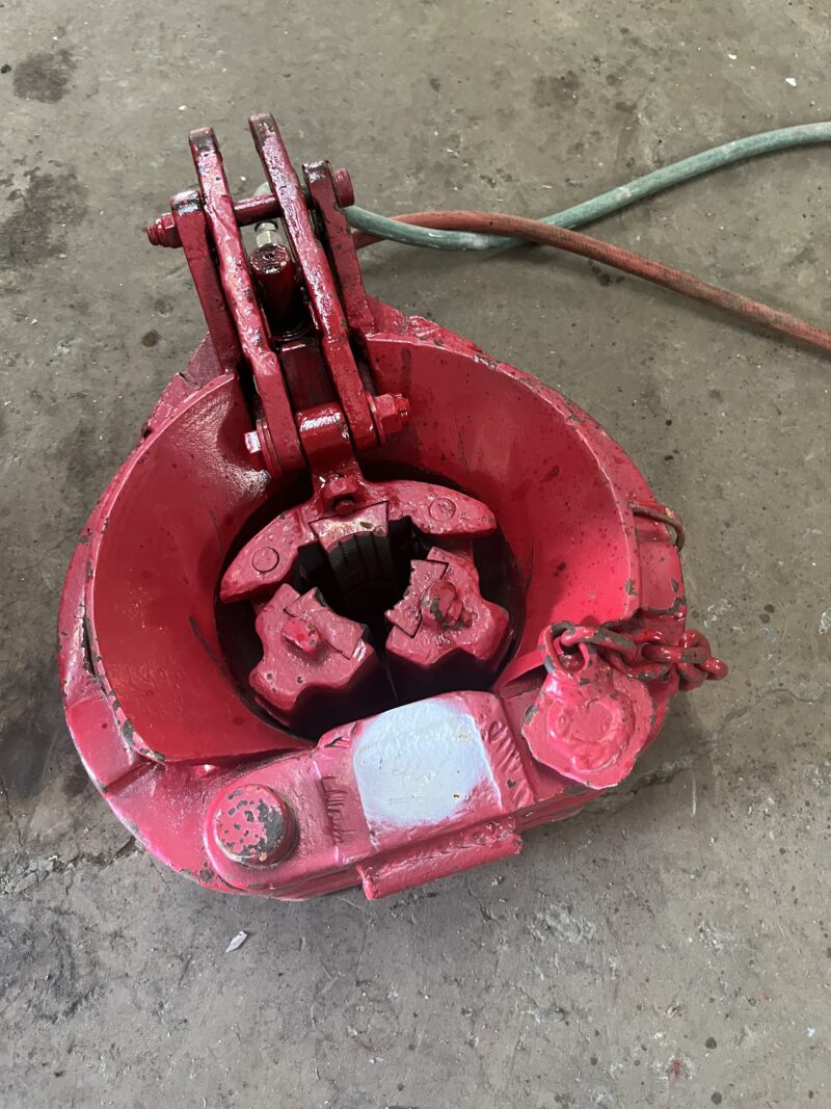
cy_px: 554
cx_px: 416
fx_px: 832
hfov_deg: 53.1
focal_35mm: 26
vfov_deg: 67.3
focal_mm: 5.1
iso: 400
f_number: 1.6
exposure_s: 1/40
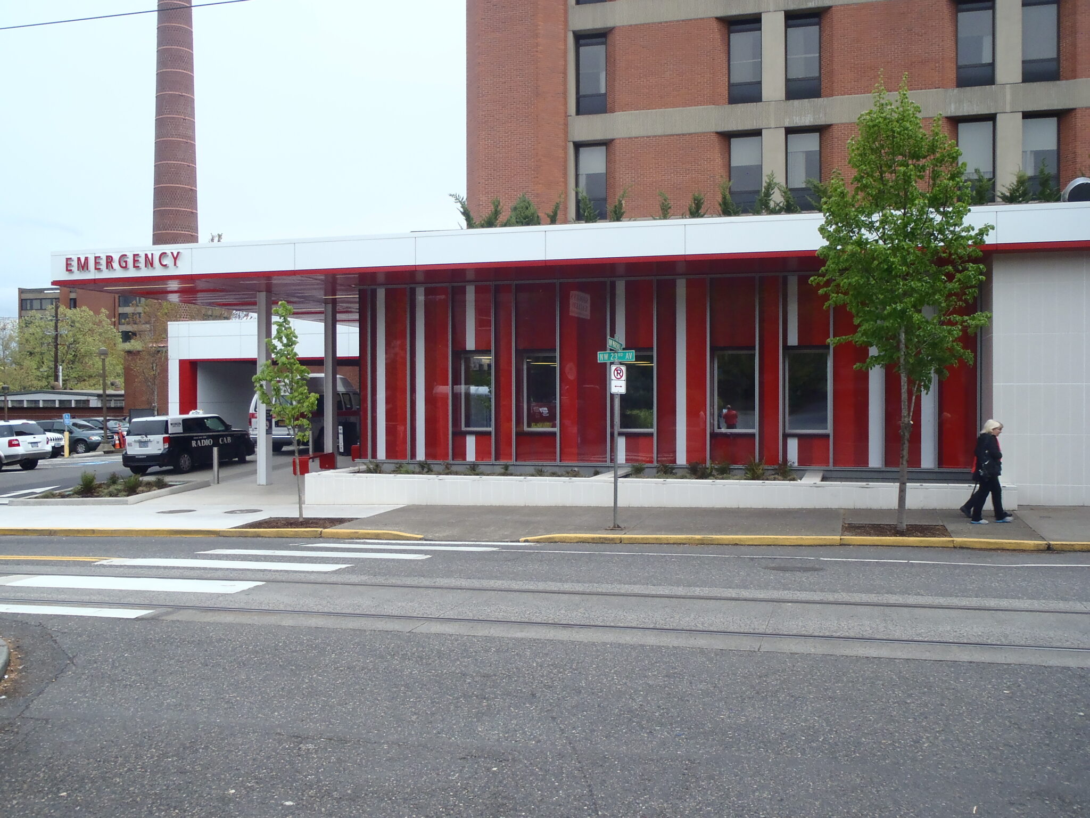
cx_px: 545
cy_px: 409
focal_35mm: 34
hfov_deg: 54.0
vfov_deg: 41.8
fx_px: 1071
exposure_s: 1/60
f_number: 13
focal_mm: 6.07
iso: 160
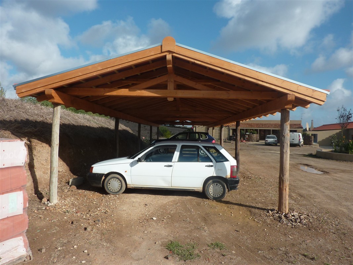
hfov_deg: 69.4
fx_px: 255
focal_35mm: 25
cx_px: 176
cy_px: 132
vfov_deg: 54.9
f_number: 5
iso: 80
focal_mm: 4.1
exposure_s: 1/500
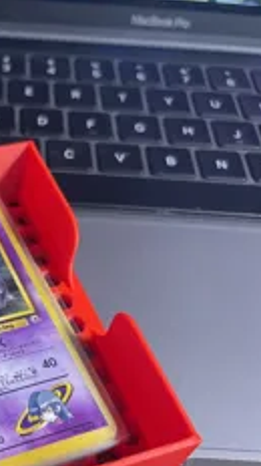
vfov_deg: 43.3
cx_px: -34
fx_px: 580
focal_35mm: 47
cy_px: 303
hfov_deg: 23.6
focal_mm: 5.1
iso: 320
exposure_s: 1/60
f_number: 1.6
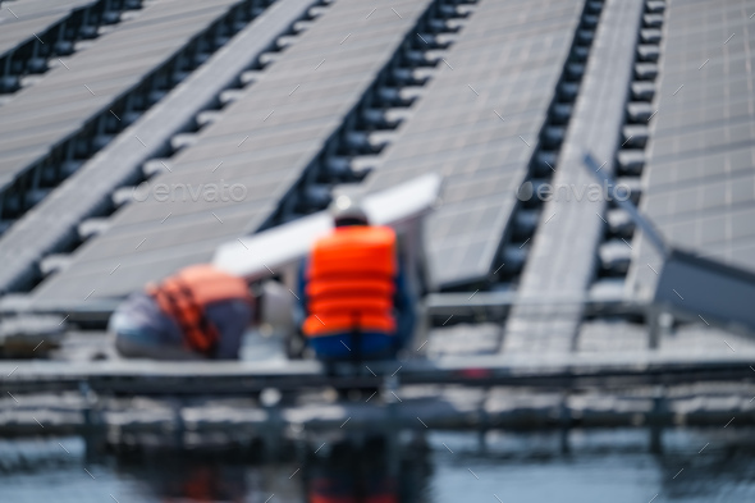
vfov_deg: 4.3
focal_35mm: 319
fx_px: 6688
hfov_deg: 6.5
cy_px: 252
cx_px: 378
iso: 160
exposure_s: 1/1025
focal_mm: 319
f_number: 6.3
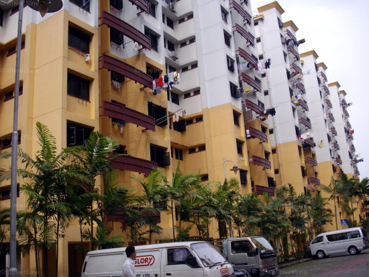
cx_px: 184
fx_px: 394
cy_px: 138
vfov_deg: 38.6
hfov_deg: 50.2
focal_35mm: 37
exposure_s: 1/160
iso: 80
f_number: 5.6
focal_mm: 6.2
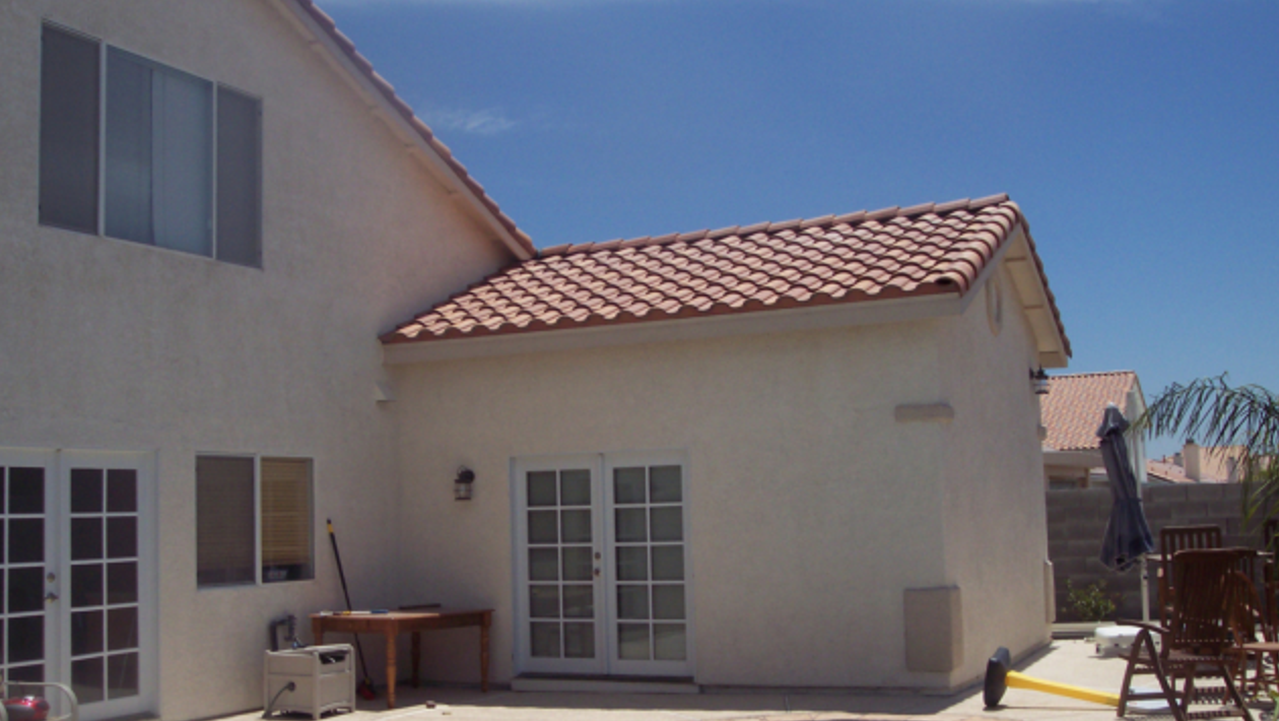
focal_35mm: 42
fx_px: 1425
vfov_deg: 28.4
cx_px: 644
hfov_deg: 48.3
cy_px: 399
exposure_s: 1/1000
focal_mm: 8
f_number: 4.8
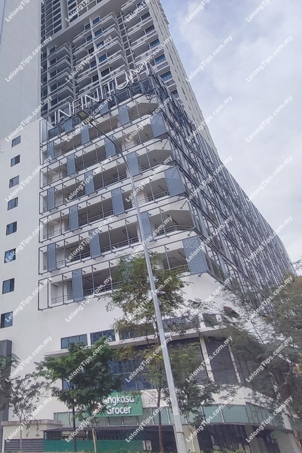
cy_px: 109
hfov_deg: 43.3
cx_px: 44
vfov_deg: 61.5
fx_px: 353
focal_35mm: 28
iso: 50
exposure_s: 1/1968
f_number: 2.2
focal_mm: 1.65
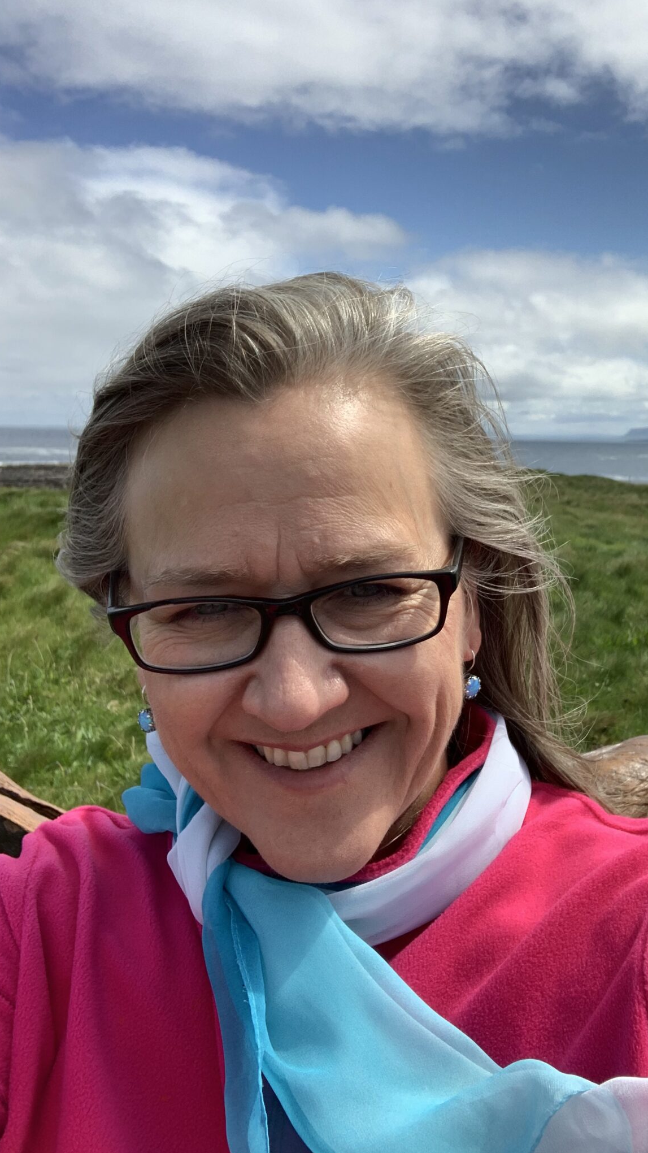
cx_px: 427
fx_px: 1069
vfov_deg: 56.6
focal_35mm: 35
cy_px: 578
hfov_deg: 33.4
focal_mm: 2.87
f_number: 2.2
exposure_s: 1/633
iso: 16
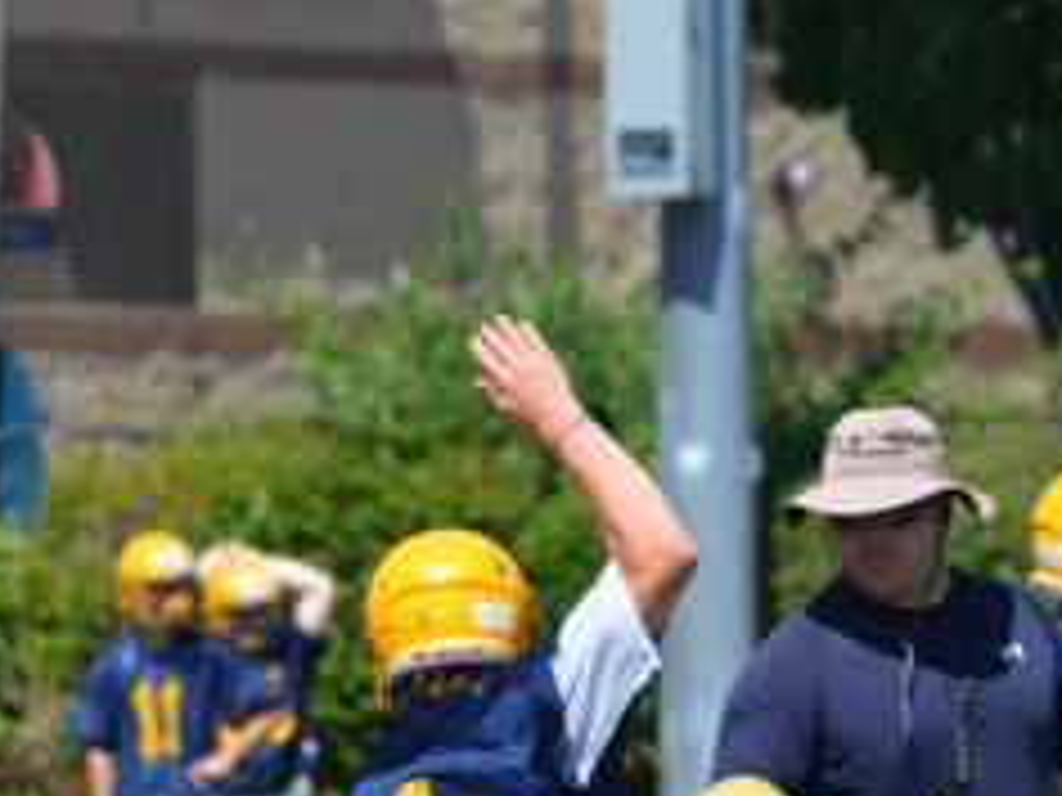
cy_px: 884
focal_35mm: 622
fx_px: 19083
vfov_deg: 2.4
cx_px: 752
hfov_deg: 3.2
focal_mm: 170
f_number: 6.3
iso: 400
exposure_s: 1/1600
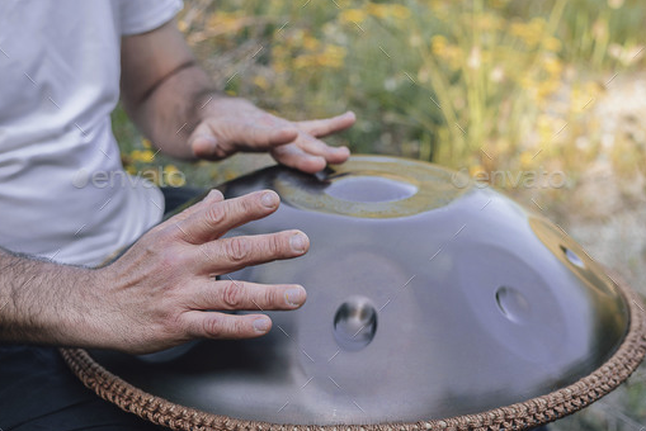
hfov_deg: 34.5
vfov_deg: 23.4
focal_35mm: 58
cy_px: 238
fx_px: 1041
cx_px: 315
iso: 400
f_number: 4.5
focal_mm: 50
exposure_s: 1/320
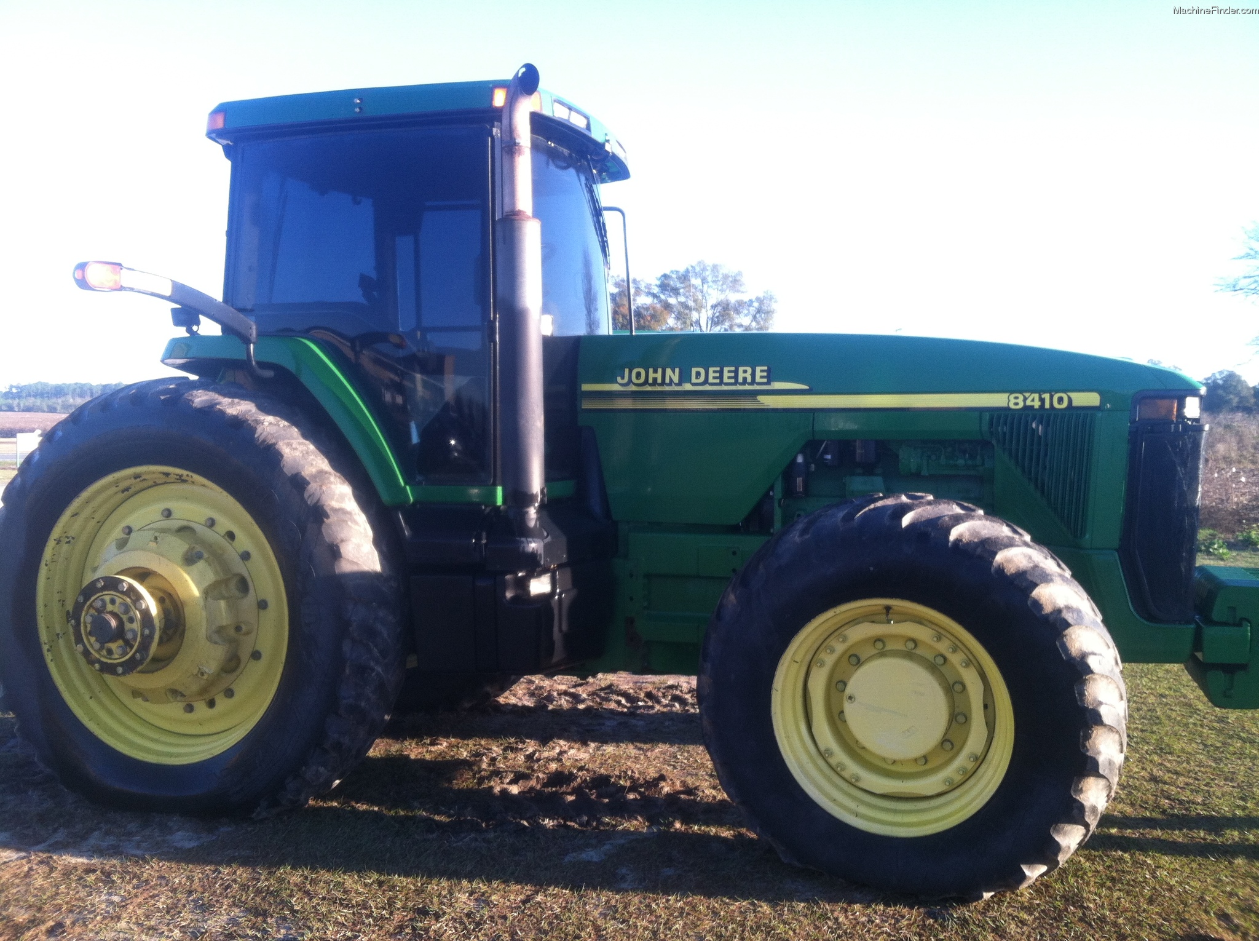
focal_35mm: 35
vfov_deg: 40.6
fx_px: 1271
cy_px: 470
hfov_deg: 52.7
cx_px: 630
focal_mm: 3.85
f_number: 2.8
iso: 80
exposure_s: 1/169
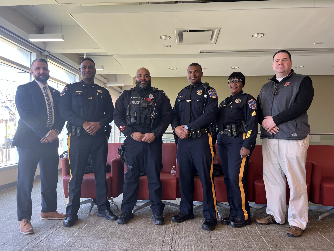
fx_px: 251
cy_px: 126
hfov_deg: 67.3
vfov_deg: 53.1
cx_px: 167
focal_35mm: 26
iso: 125
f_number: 1.5
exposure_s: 1/120
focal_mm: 5.7
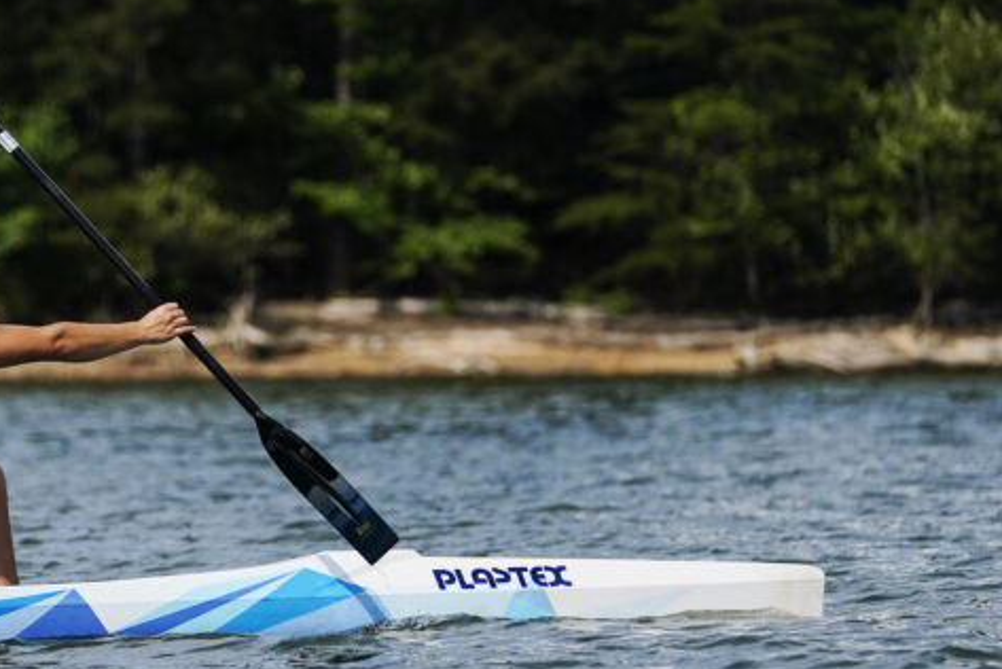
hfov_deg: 6.2
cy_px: 440
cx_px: 6
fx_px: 9246
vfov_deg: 4.1
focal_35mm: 332
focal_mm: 131
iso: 320
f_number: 2.8
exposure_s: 1/10000
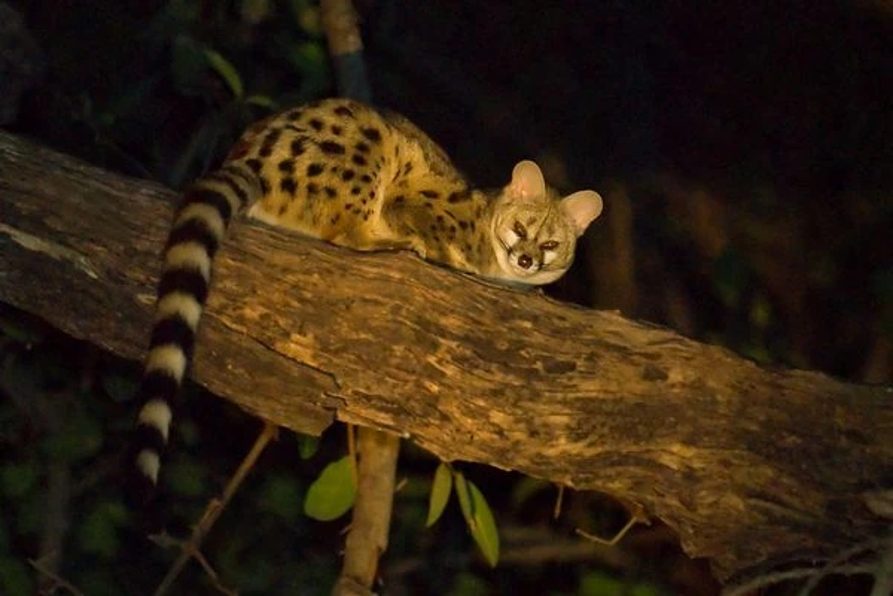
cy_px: 298
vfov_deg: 5.4
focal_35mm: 255
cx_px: 446
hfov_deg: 8.1
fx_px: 6325
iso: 800
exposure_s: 1/60
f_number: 2.8
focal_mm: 170
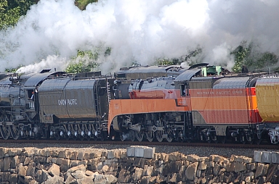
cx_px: 78
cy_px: 108
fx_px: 3865
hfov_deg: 4.1
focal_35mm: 500
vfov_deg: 2.7
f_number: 5.6
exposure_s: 1/800
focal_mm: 200
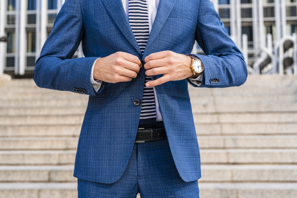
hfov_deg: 39.6
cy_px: 99
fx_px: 412
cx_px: 148
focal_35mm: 50
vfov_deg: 27.0
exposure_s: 1/250
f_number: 4
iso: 100
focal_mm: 50
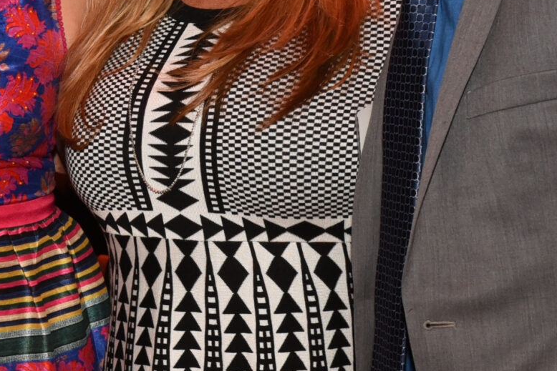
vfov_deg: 10.9
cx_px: -10
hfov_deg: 16.0
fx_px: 1934
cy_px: 96
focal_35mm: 125
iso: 2000
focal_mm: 38
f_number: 9
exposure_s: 1/100
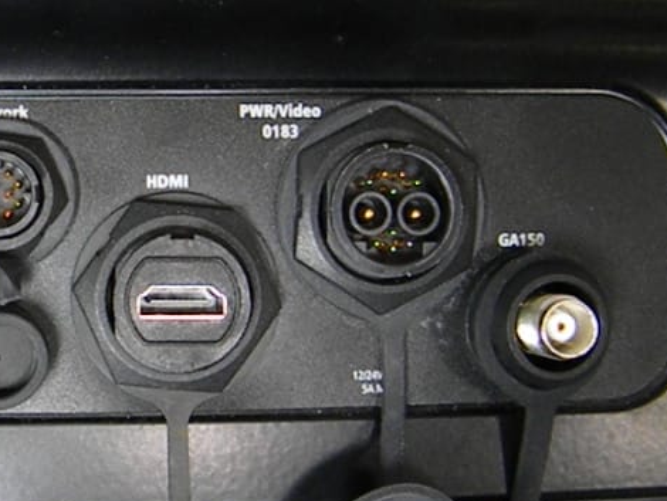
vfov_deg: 24.0
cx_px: 53
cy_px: 226
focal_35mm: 61
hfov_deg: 30.1
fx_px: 1176
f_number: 3.5
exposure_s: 1/230
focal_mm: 5
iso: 720
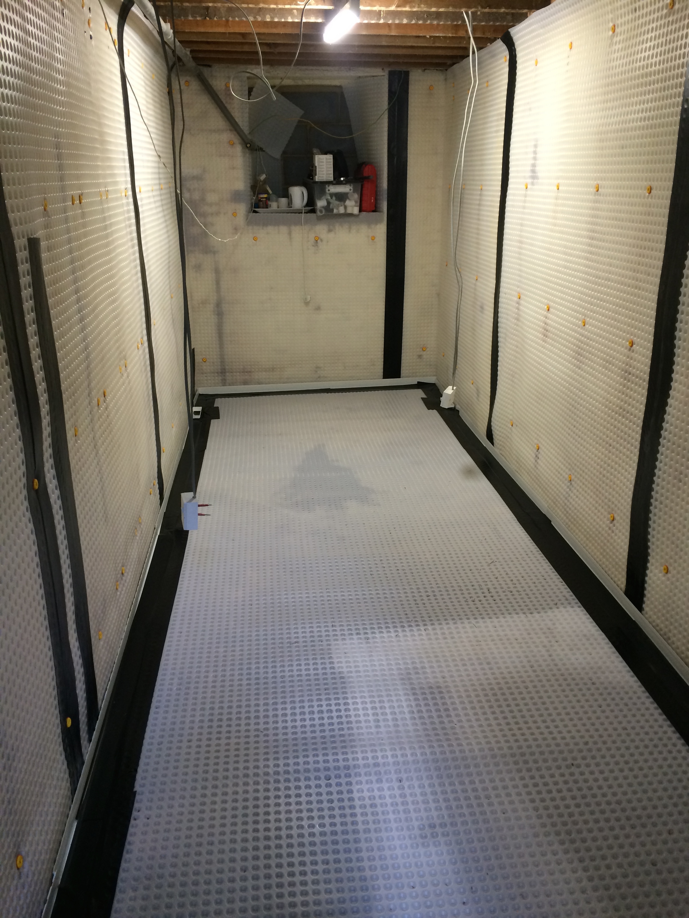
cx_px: 344
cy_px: 459
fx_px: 796
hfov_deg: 46.8
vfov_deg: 60.0
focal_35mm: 30
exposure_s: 1/30
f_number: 2.2
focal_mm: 4.12
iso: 125
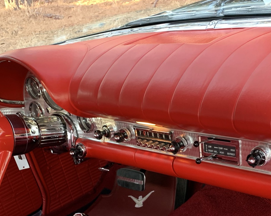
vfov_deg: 25.4
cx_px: 171
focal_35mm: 57
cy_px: 212
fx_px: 457
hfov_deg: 32.9
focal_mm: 4.25
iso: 200
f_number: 1.8
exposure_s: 1/60
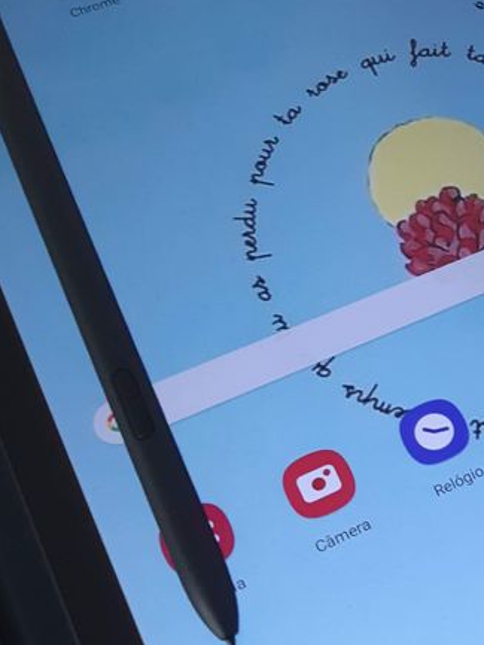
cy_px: 265
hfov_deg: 18.8
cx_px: 645
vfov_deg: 27.0
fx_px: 1342
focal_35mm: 72
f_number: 1.7
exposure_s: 1/60
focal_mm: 3.93
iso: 125
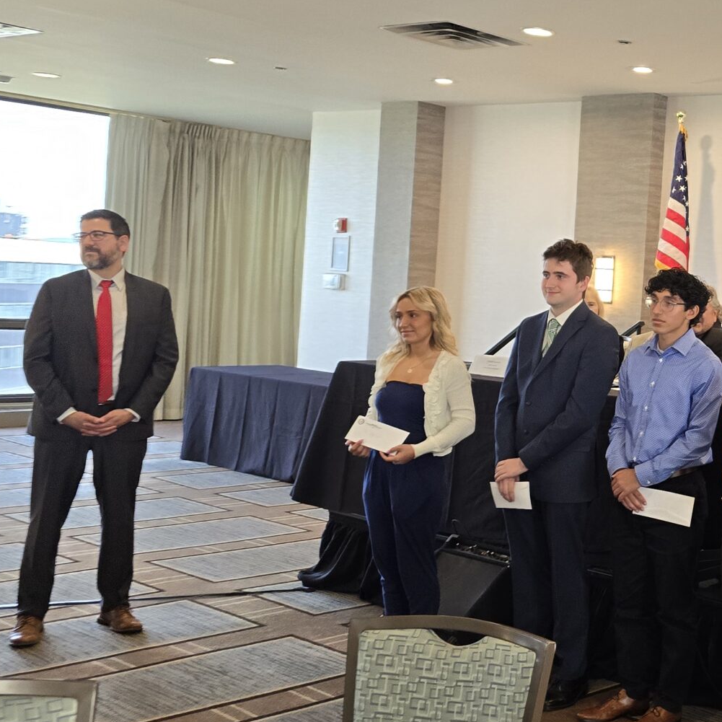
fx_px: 1227
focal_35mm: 52
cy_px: 309
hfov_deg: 29.0
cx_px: 832
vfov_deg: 32.7
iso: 160
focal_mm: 6.3
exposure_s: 1/120
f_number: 1.7
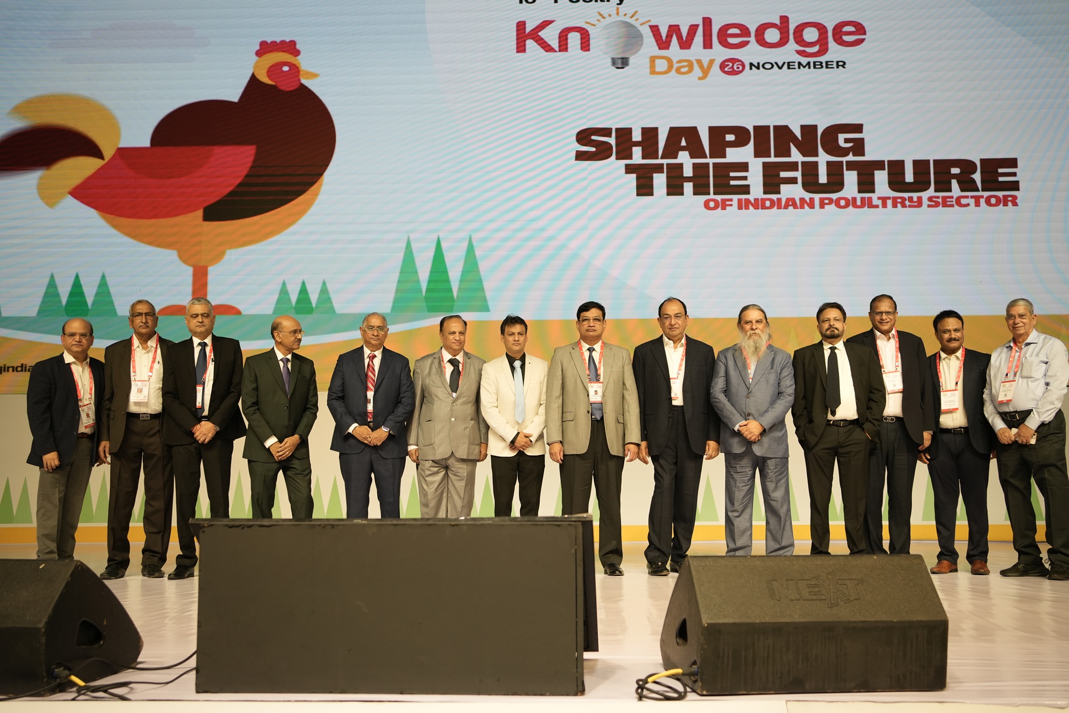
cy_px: 356
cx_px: 534
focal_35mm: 35
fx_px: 1039
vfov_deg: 37.8
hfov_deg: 54.4
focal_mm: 35
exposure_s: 1/320
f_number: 3.2
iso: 1000
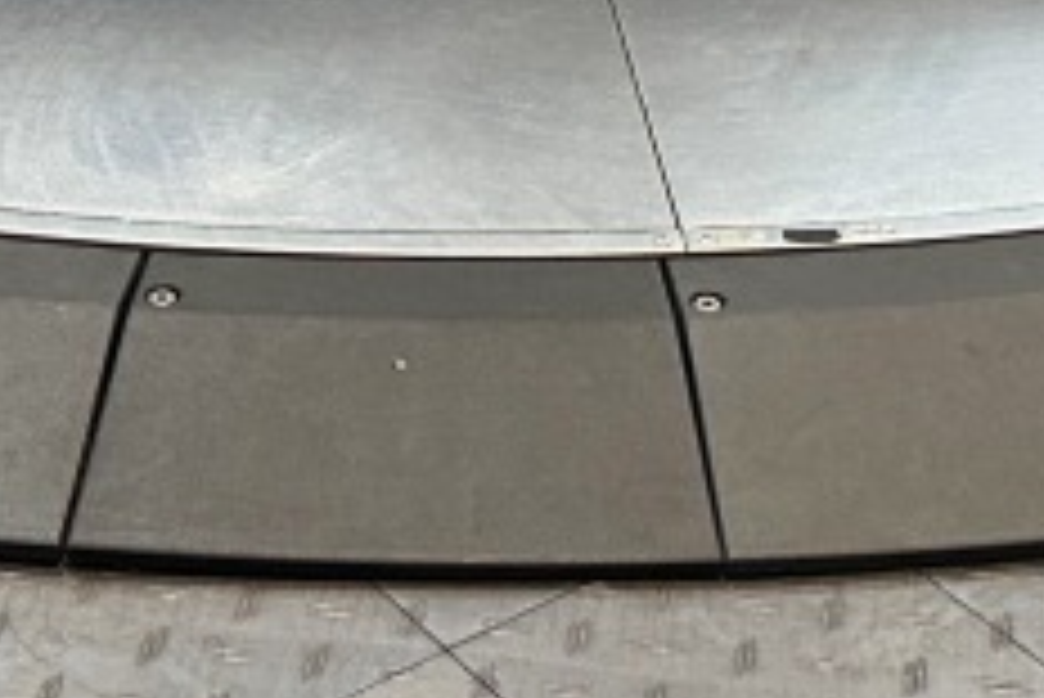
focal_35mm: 110
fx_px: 3192
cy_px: -599
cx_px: 356
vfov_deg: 11.5
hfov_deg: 18.5
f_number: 1.78
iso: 400
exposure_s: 1/60
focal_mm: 6.86
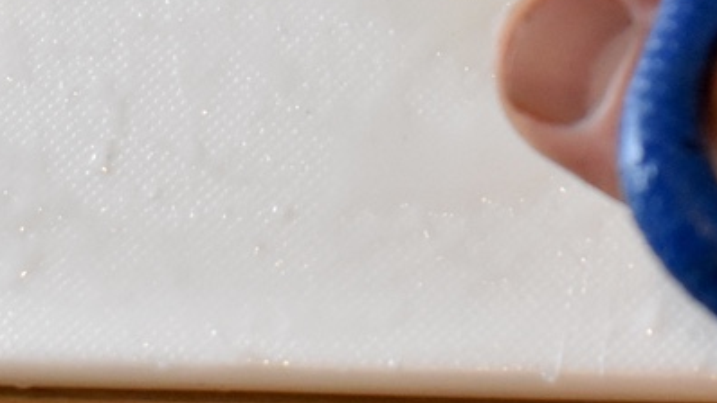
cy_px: -430
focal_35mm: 182
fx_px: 3461
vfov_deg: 6.5
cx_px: 506
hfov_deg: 11.8
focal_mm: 24
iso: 1600
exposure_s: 1/125
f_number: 4
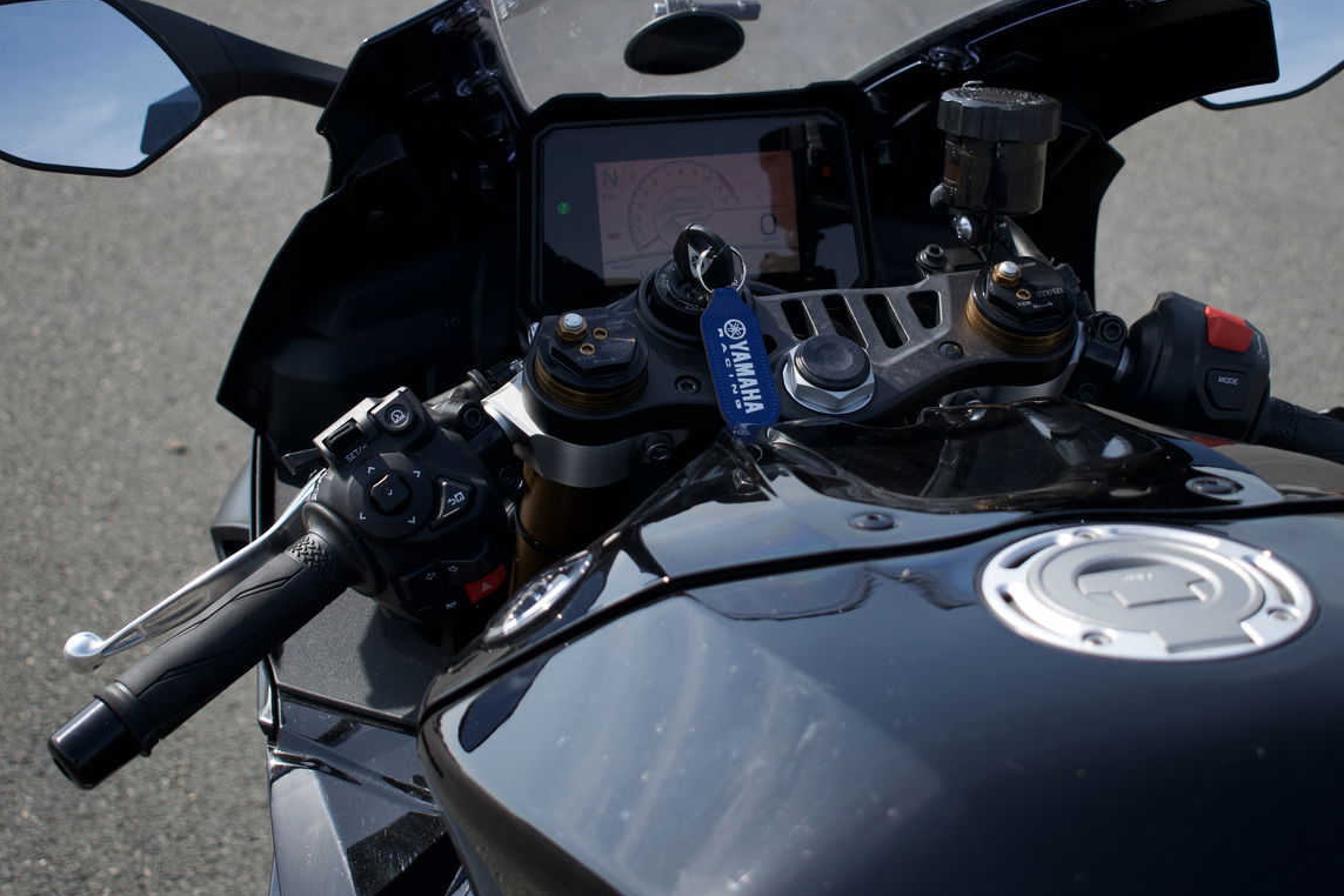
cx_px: 740
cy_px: 332
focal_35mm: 63
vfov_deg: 21.5
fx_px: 2352
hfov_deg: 31.9
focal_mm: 32
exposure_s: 1/1000
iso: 200
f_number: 4.5
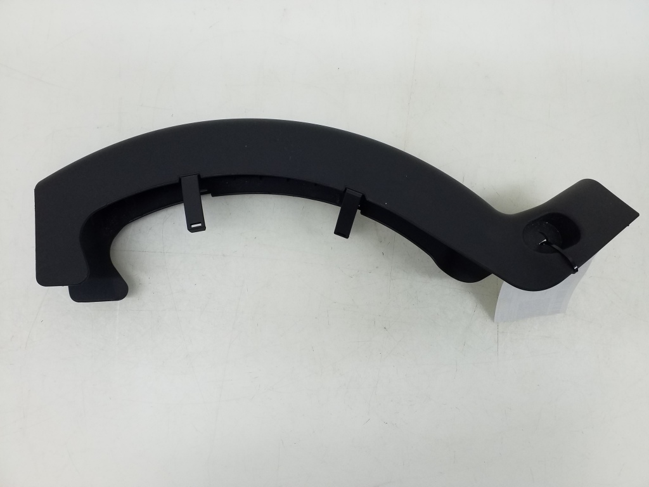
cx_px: 324
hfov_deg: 65.3
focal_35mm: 27
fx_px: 506
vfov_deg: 51.4
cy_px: 244
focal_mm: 3.6
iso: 125
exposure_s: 1/50
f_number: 1.9
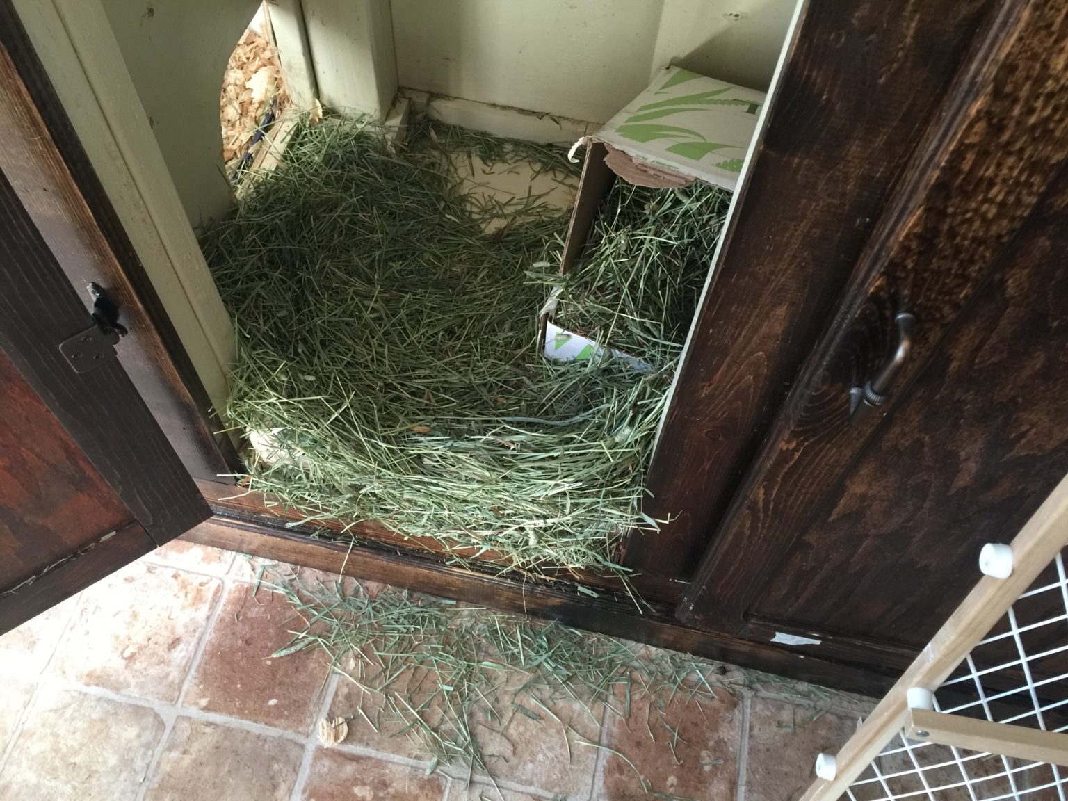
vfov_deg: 48.2
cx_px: 534
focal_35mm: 29
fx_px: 895
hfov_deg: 61.7
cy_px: 400
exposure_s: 1/15
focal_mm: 4.15
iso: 100
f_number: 2.2
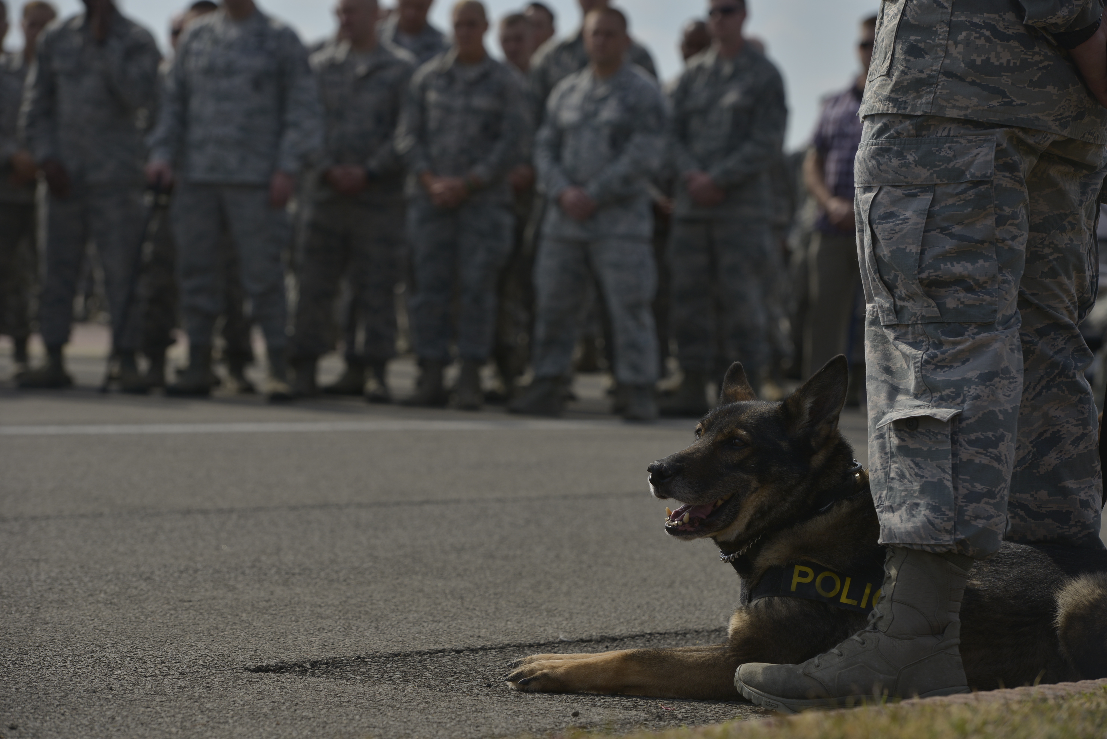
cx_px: 554
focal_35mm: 140
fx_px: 4306
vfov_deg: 9.8
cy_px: 370
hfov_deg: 14.6
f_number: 6.3
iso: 100
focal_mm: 140
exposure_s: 1/1000
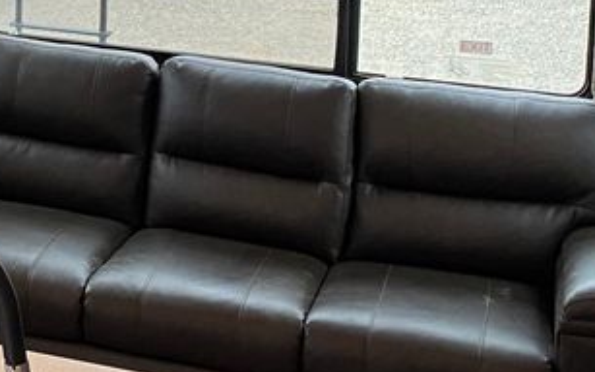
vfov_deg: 13.6
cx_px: -153
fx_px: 1492
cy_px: -143
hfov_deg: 20.8
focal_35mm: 92
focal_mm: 4.25
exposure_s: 1/53
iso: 100
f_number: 1.8
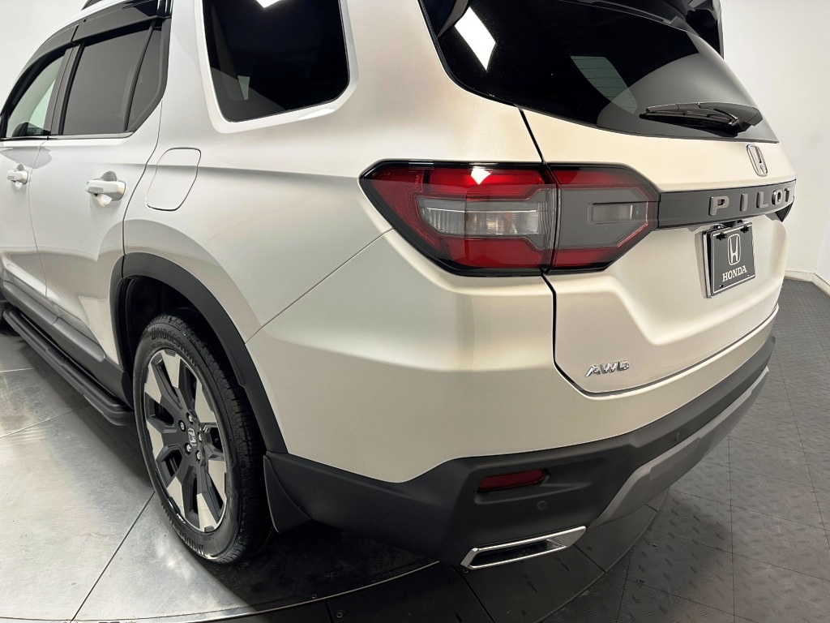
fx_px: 575
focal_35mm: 24
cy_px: 312
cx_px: 415
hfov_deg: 71.6
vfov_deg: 56.8
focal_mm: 6.86
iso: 250
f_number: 1.78
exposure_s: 1/60
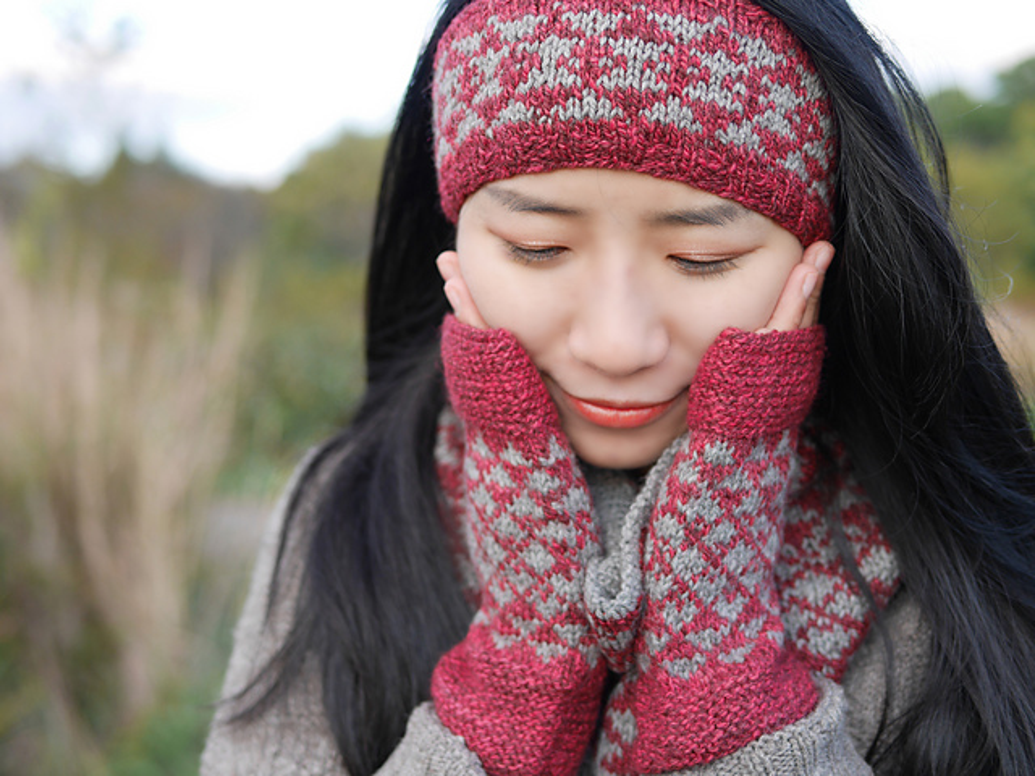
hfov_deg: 38.2
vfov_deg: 29.1
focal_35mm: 50
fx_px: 1495
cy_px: 388
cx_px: 518
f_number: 2
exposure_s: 1/640
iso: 200
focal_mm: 25
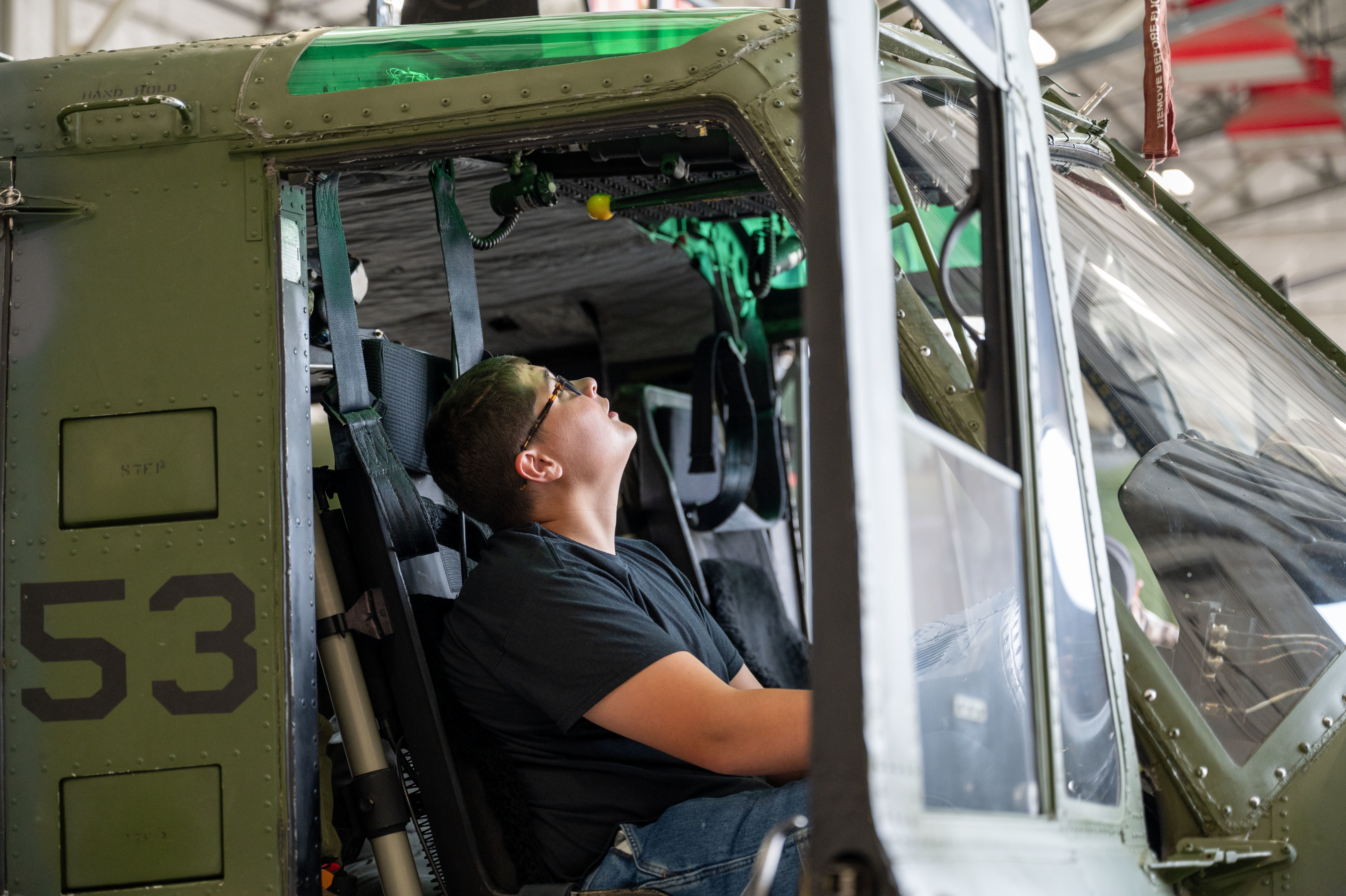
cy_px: 448
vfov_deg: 19.4
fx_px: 2615
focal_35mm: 70
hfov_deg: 28.9
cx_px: 673
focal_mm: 70
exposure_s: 1/640
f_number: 2.8
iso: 1250
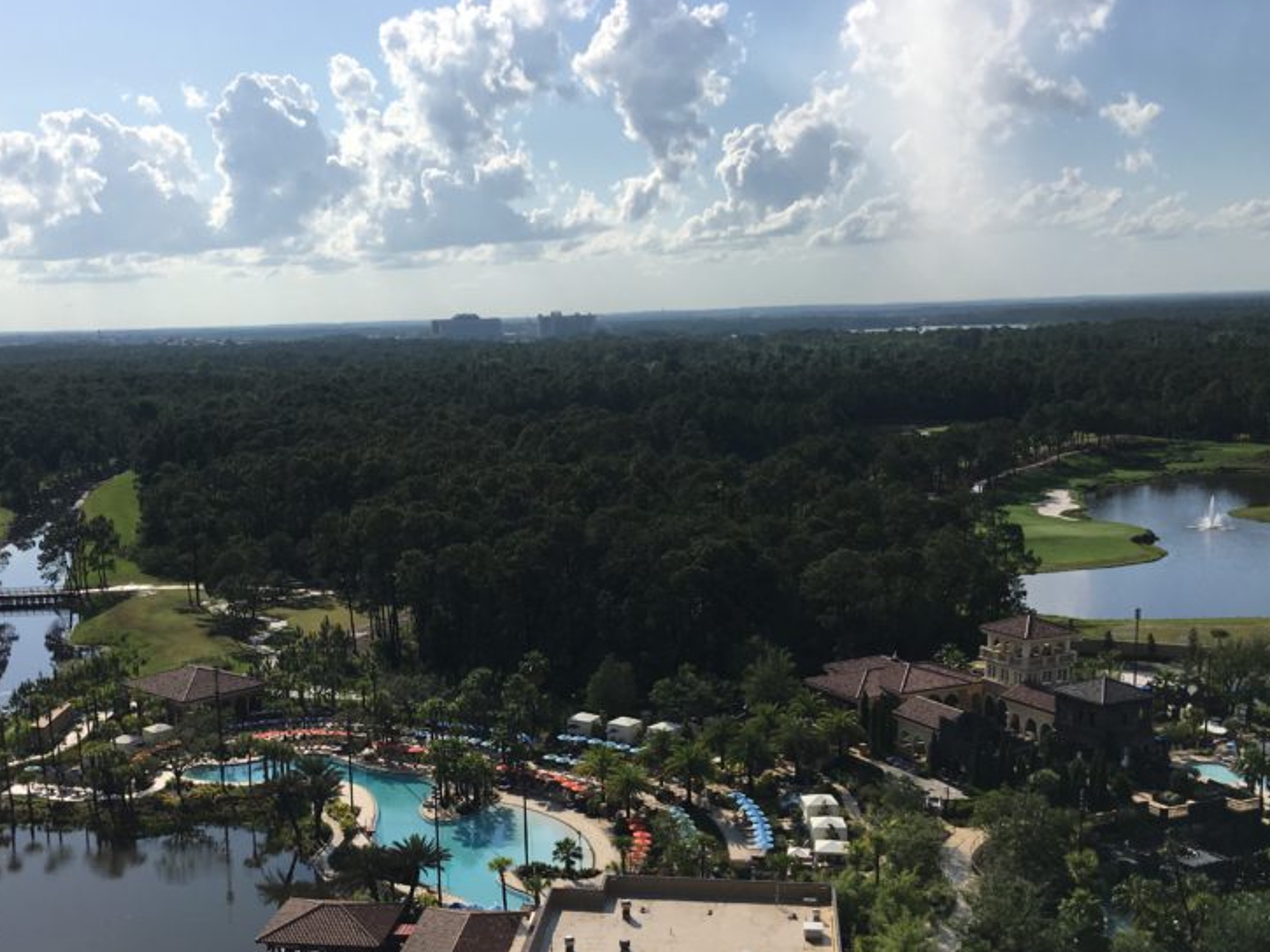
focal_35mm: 41
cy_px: 629
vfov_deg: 34.8
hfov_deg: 45.5
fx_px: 1504
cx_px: 493
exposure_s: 1/3663
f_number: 2.2
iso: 25
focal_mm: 4.15
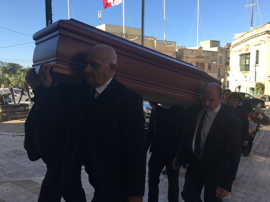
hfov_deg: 61.7
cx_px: 135
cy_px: 101
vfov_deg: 48.2
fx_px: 226
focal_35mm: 29
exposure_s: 1/596
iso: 25
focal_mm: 4.15
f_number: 2.2
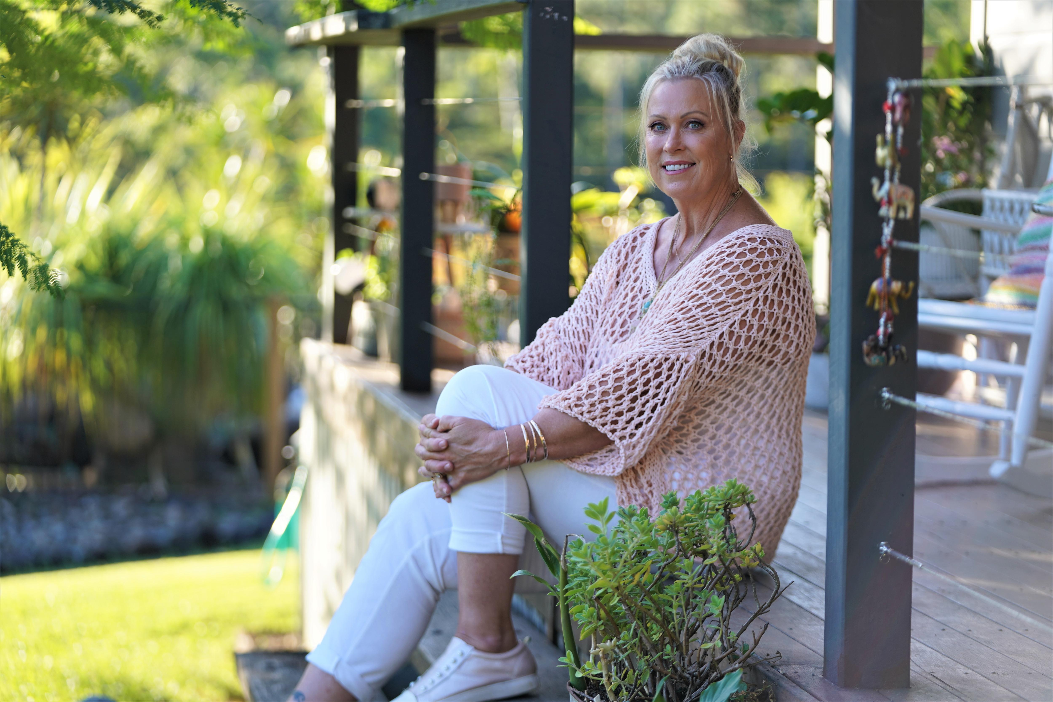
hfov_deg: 19.1
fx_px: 3129
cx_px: 526
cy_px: 351
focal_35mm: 107
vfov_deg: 12.8
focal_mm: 107
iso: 100
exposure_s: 1/250
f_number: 2.8
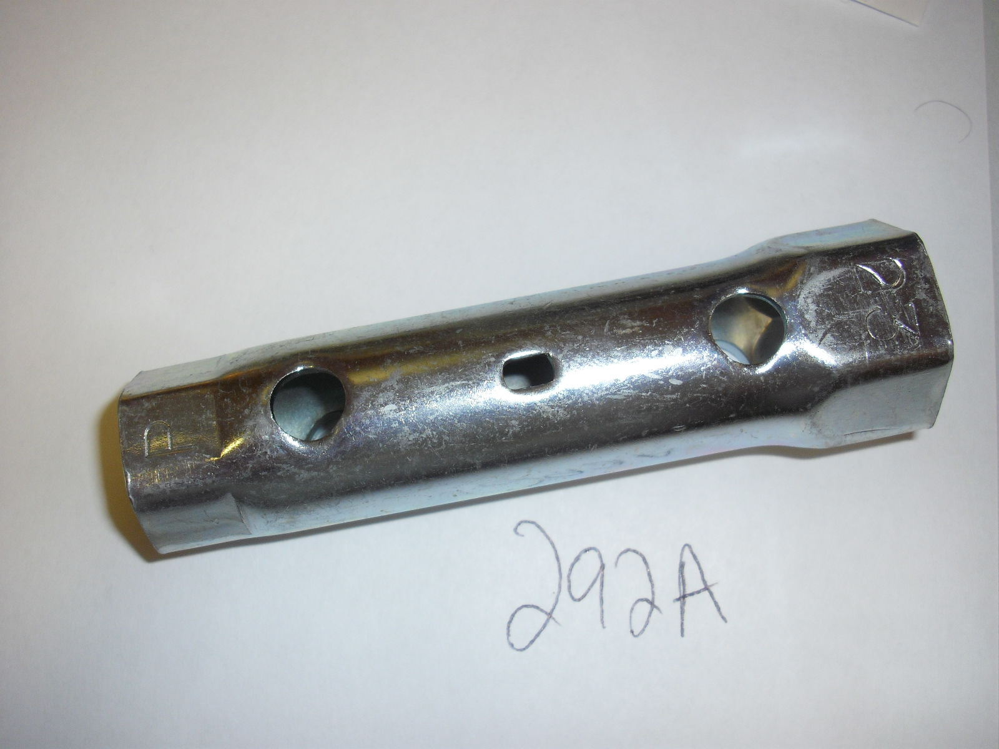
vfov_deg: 37.7
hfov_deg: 49.0
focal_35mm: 38
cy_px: 374
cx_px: 500
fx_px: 1097
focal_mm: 6.2
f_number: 2.8
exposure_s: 1/60
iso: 110
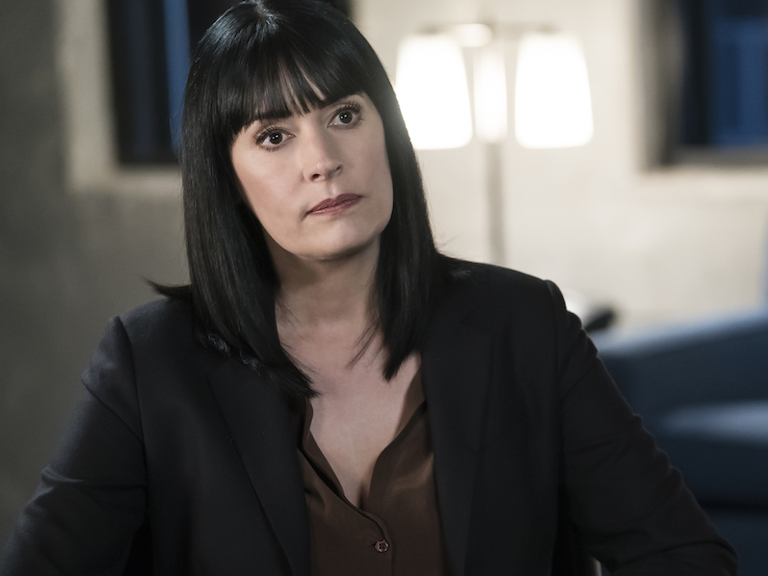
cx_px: 525
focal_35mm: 200
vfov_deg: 7.4
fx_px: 4438
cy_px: 346
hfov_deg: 9.9
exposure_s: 1/125
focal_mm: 138
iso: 5000
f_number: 3.5
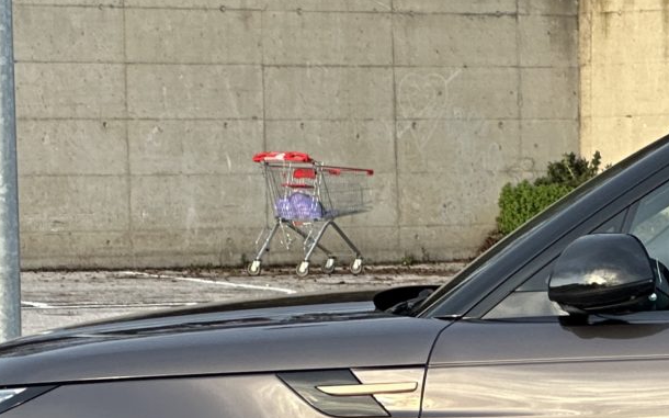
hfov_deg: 7.6
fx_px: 4995
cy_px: 467
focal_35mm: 274
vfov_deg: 4.8
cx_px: 831
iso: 64
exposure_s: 1/99
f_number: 2.8
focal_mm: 9
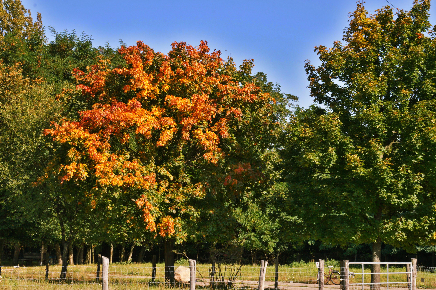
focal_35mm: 82
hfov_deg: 24.6
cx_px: 218
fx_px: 998
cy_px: 145
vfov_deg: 16.5
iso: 800
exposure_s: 1/200
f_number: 18
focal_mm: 55
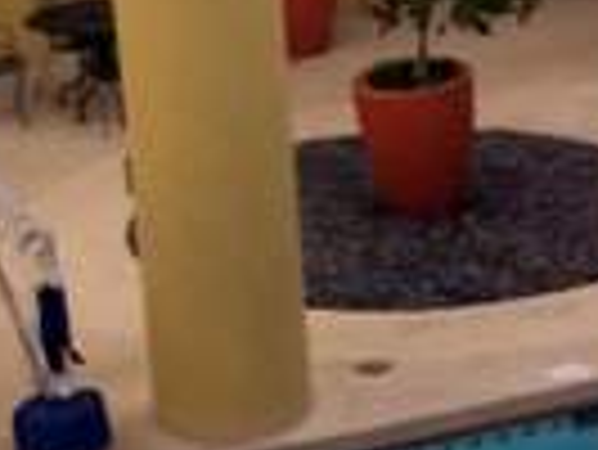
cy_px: 286
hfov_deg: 12.8
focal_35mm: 153
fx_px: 2645
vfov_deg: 9.7
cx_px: 580
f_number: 2.2
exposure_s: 1/17
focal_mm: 4.15
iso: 320
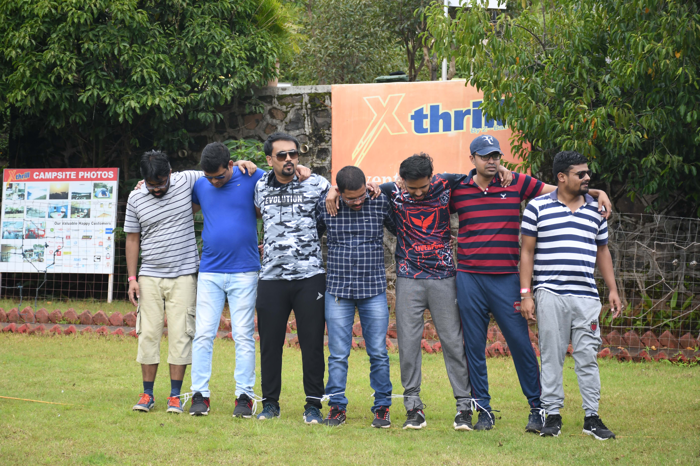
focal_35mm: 90
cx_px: 350
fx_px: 1750
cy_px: 233
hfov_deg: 22.6
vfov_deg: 15.2
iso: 320
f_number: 5.6
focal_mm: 60
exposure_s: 1/500
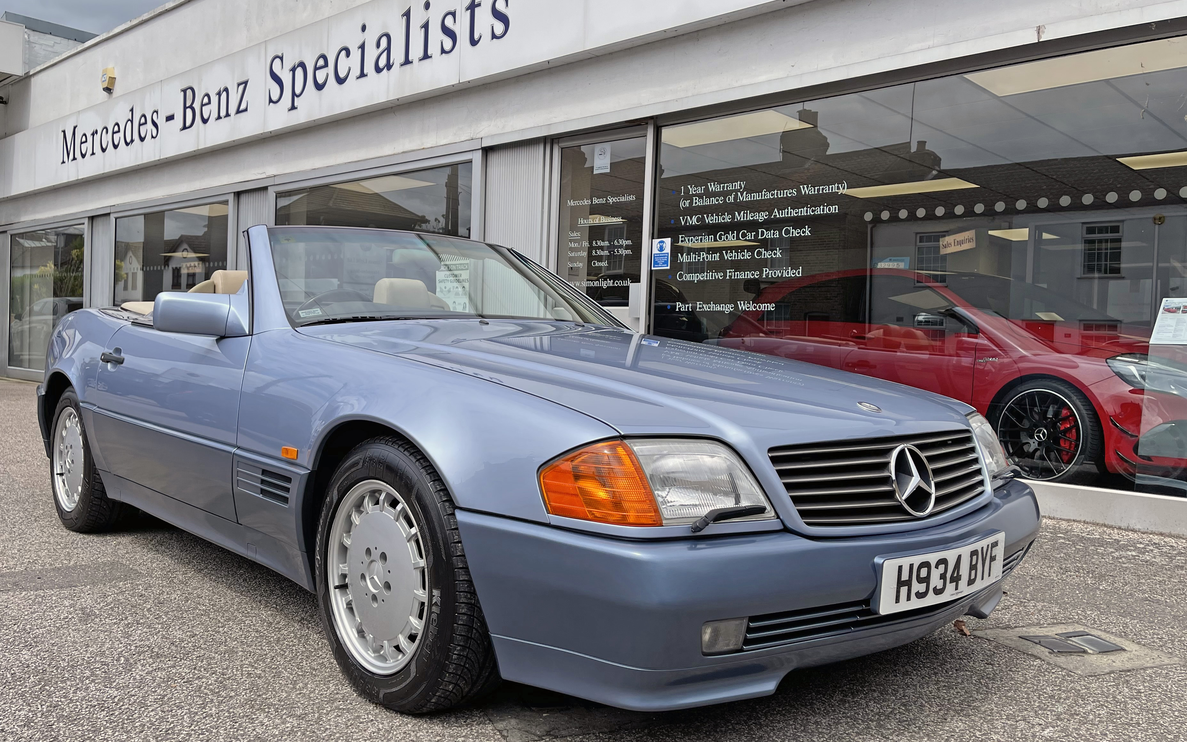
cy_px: 367
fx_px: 970
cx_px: 553
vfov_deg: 41.8
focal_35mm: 30
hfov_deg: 62.8
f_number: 1.6
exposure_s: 1/3448
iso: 32
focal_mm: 5.1
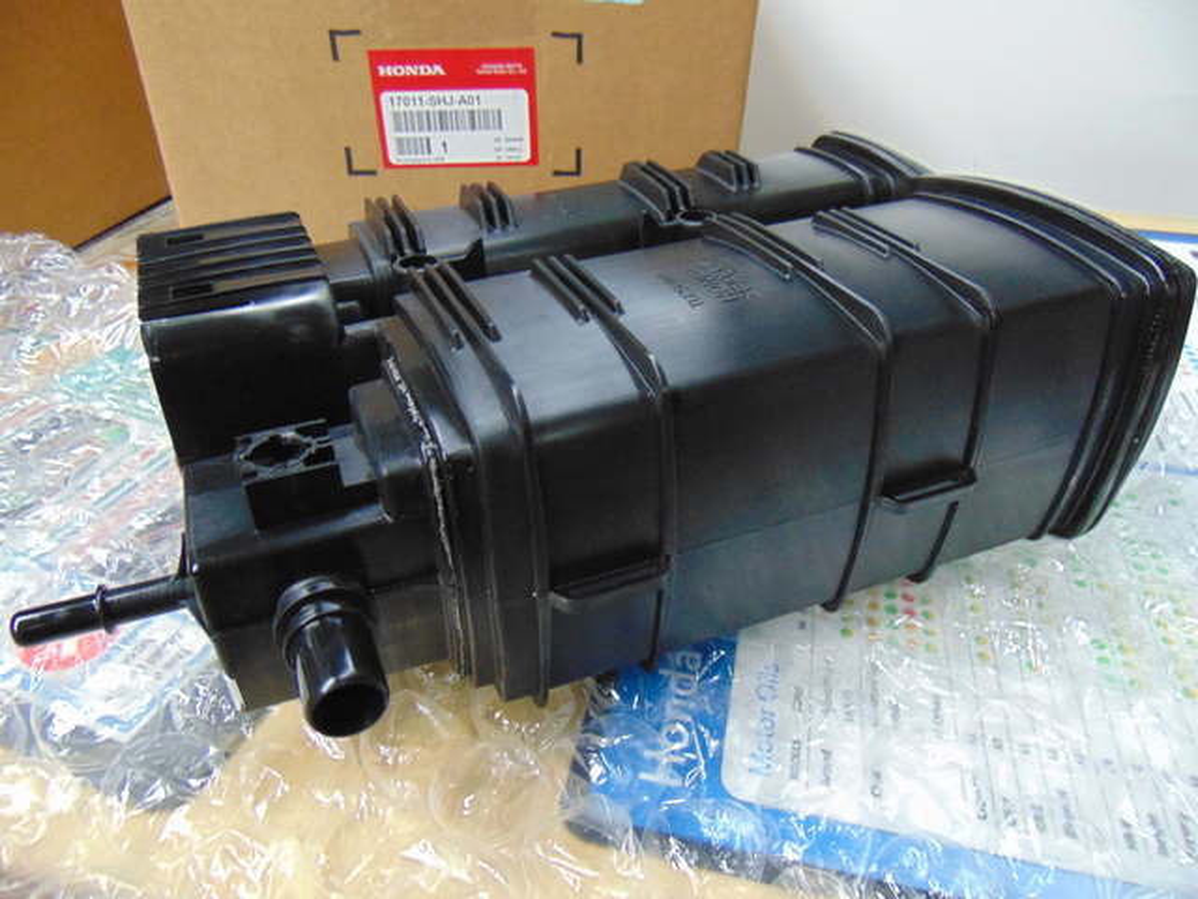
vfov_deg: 54.9
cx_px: 599
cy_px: 450
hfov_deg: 69.4
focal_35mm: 25
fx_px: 865
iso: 400
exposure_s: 1/30
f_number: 3
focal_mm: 4.5
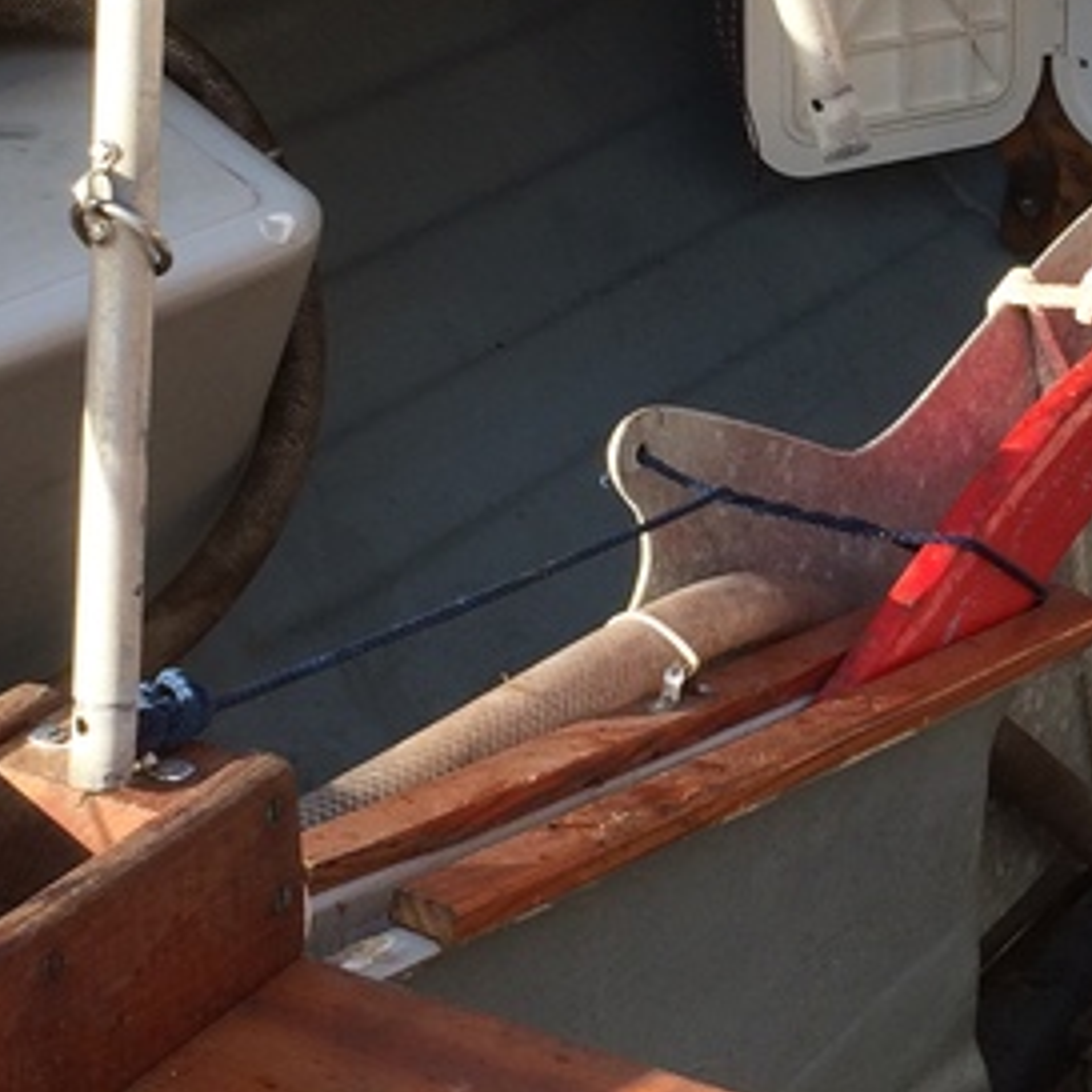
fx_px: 3426
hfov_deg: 17.9
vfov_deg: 18.1
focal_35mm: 96
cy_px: 456
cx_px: 928
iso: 32
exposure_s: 1/477
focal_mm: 4.15
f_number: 2.2
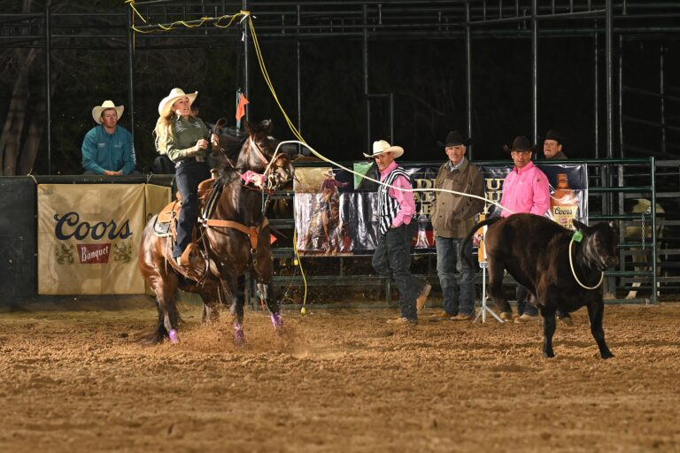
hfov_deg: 6.9
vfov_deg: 4.6
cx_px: 340
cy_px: 226
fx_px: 5666
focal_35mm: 300
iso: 640
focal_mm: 200
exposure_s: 1/250
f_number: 4.5
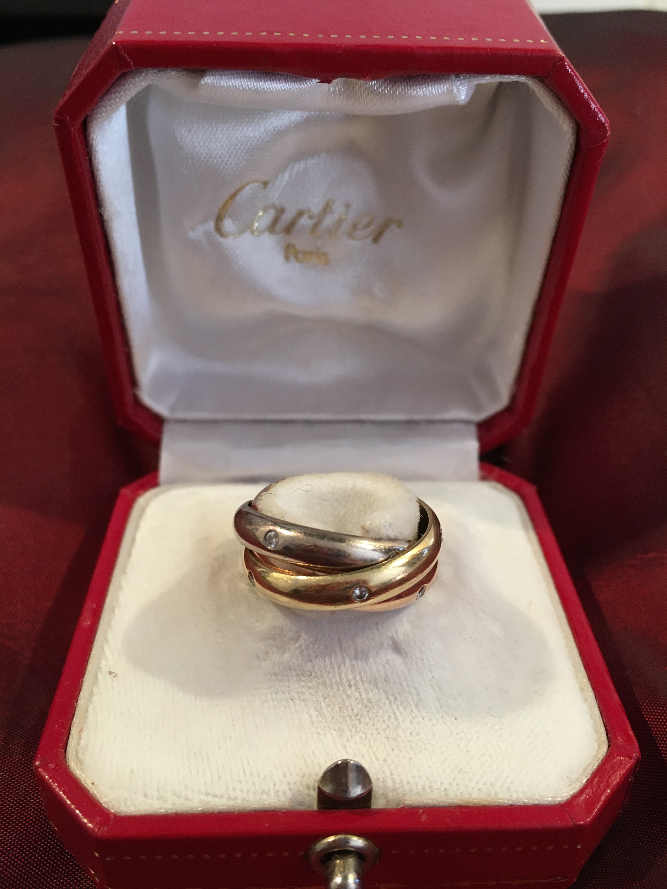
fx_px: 745
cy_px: 444
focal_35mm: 29
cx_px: 334
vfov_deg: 61.7
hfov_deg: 48.2
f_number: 2.2
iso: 125
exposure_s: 1/33
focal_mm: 4.15
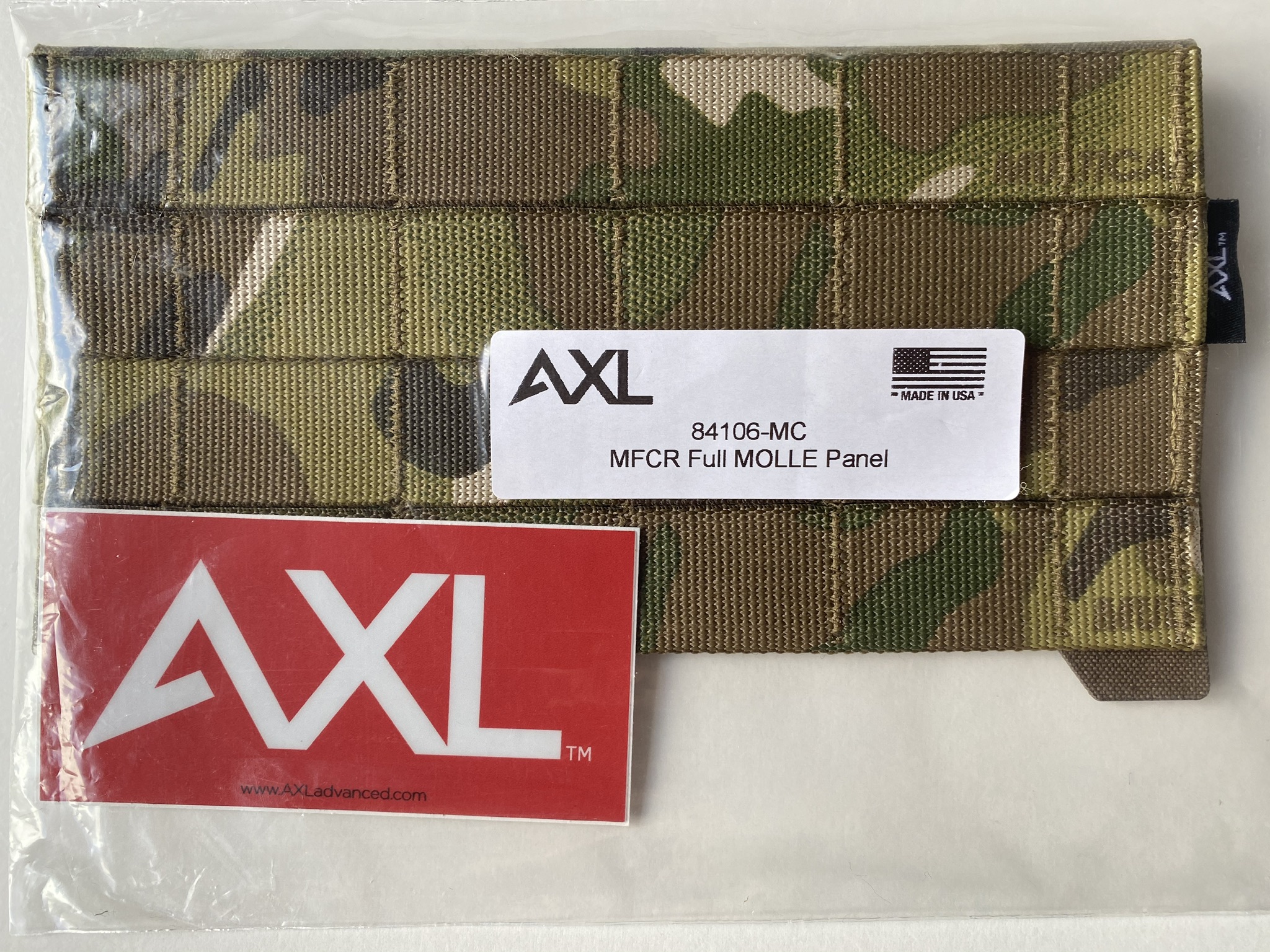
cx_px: 635
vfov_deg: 53.1
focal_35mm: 26
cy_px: 476
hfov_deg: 67.3
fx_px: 954
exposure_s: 1/122
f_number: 1.8
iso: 32
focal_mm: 4.25
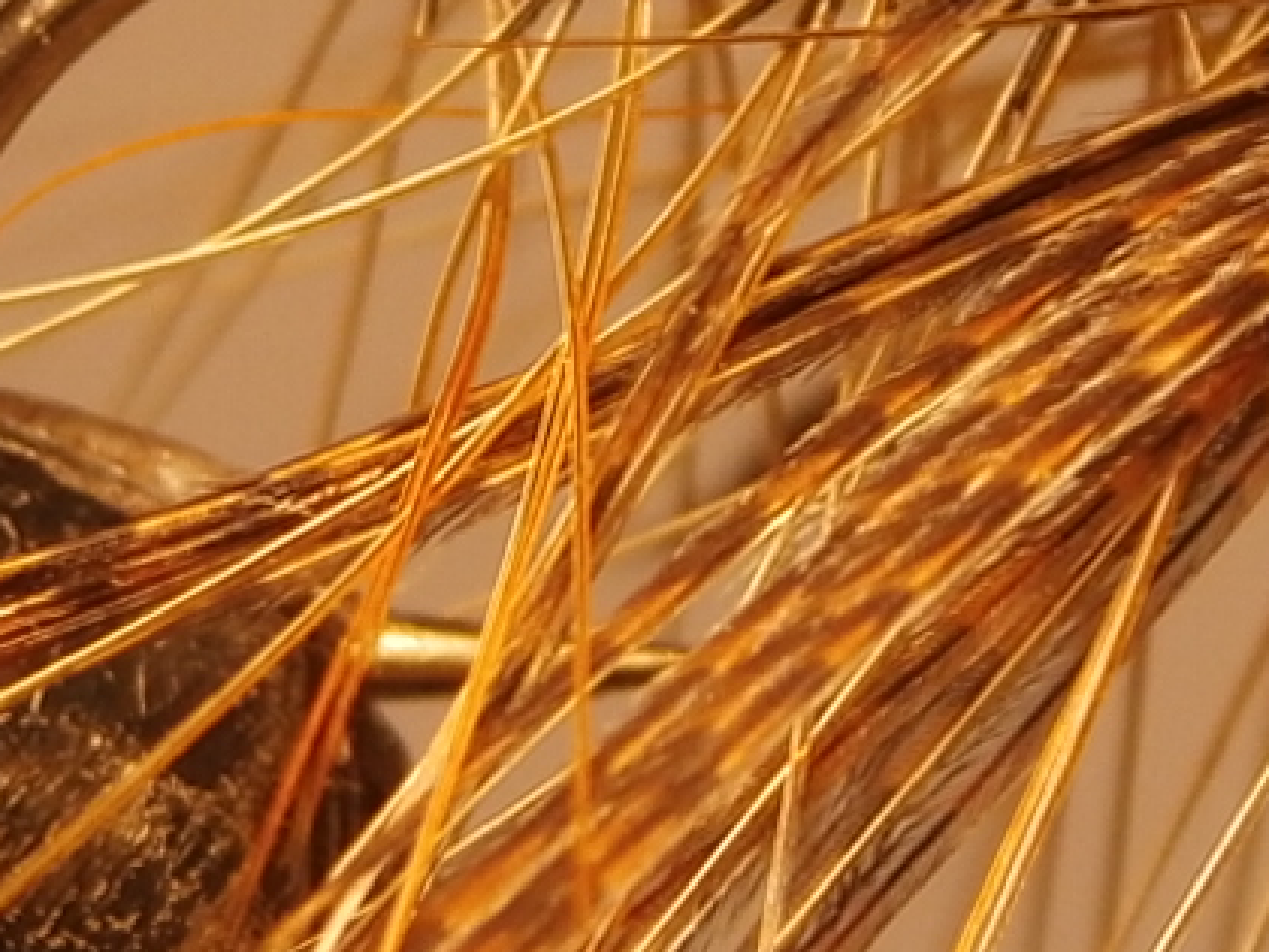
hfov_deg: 6.5
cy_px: -390
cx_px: 154
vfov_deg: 4.8
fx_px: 11218
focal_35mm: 306
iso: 100
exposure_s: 1/100
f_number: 4.3
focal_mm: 11.86
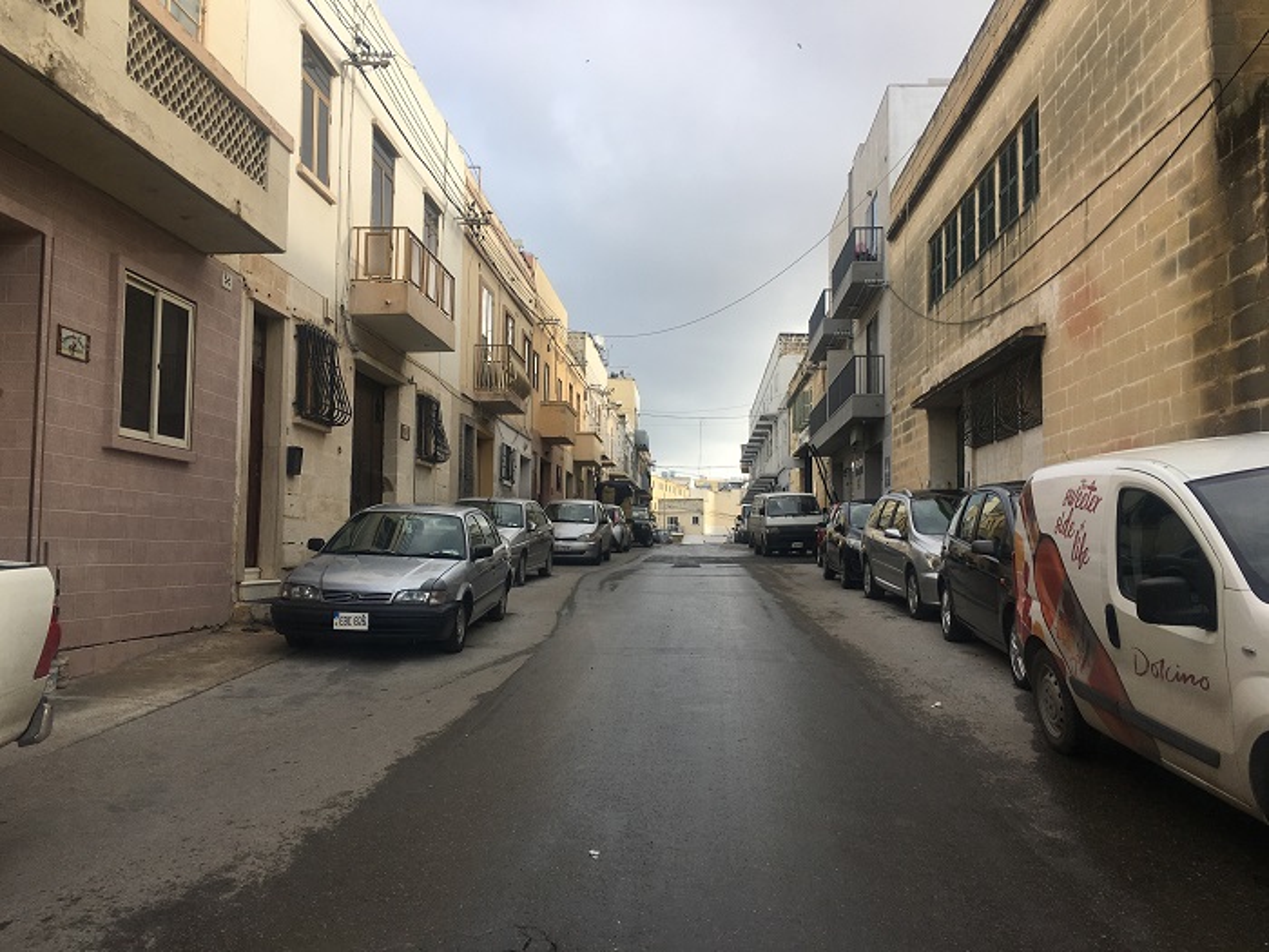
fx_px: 1063
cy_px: 476
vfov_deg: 48.2
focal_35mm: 29
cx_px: 634
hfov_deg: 61.7
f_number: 2.2
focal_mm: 4.15
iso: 25
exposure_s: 1/686
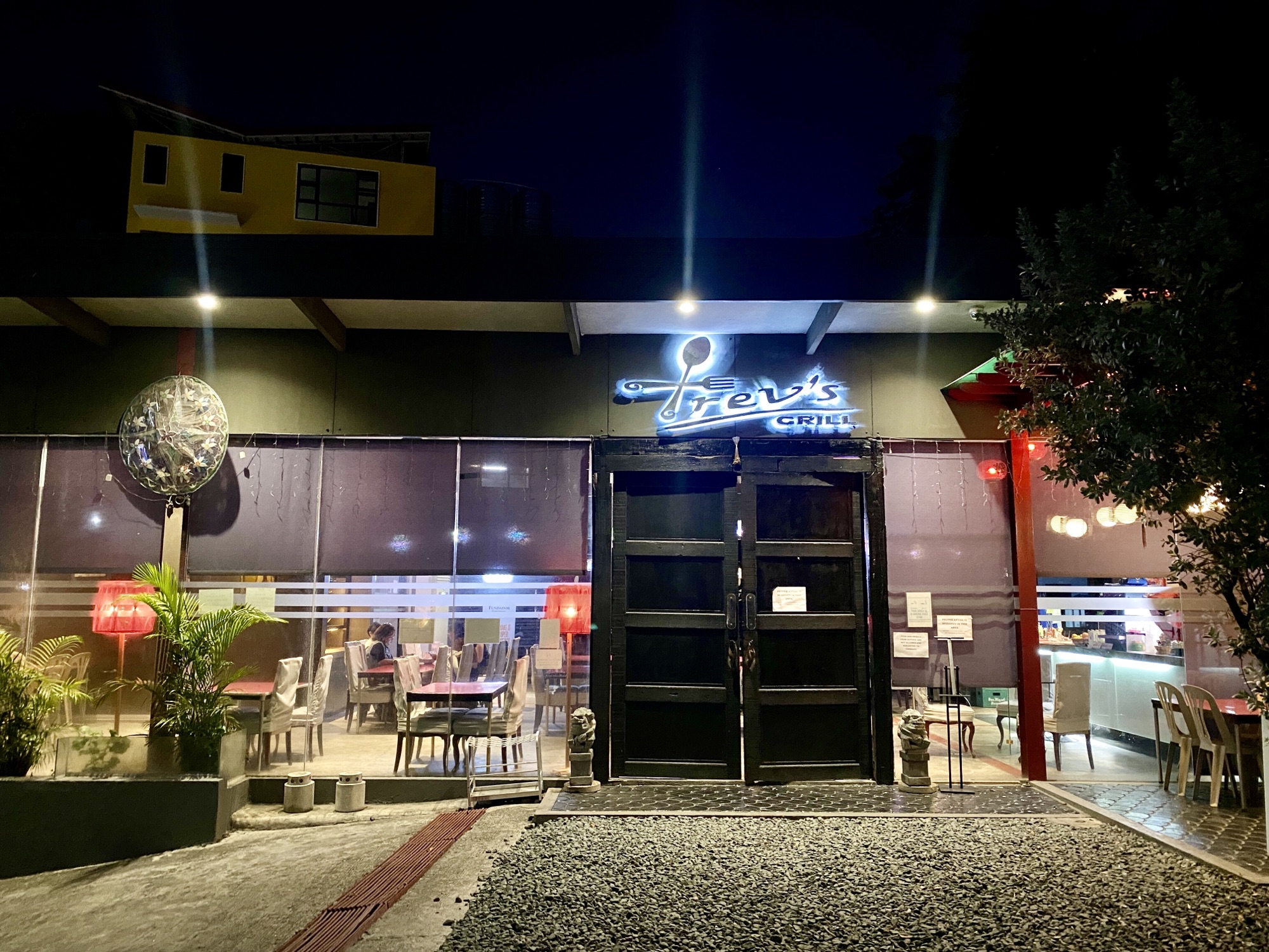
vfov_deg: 53.1
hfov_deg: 67.3
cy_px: 476
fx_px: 953
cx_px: 634
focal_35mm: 26
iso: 1000
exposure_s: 1/30
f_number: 1.8
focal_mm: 4.25
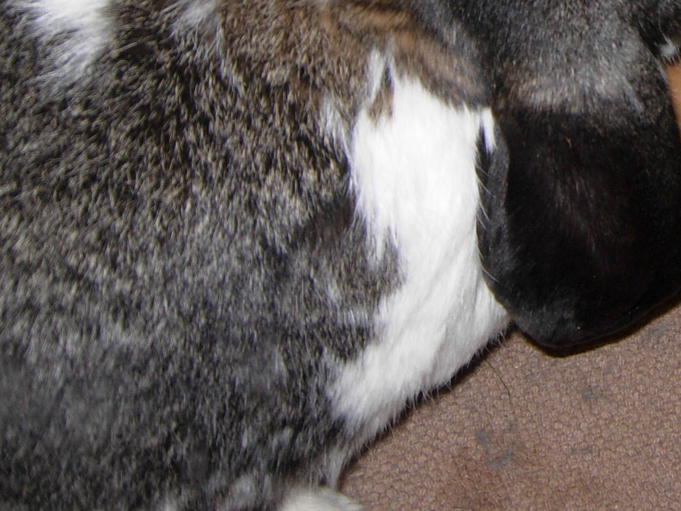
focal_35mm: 99
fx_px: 1947
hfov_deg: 18.8
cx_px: 818
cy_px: -123
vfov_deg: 14.4
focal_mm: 7.5
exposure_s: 1/45.2
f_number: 2.7
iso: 50
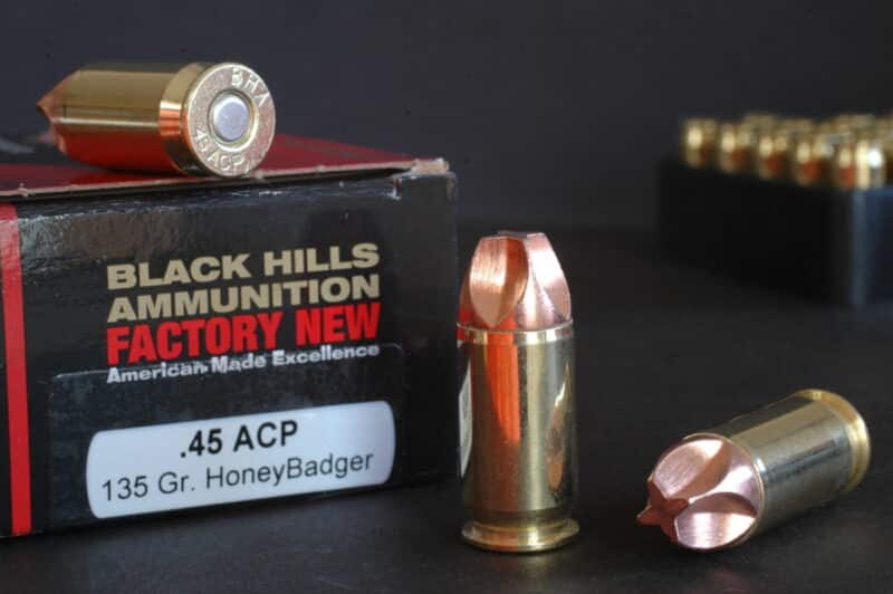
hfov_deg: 27.0
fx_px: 1859
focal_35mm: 75
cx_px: 446
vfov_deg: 18.2
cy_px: 297
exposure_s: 1/3
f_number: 16
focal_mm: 50
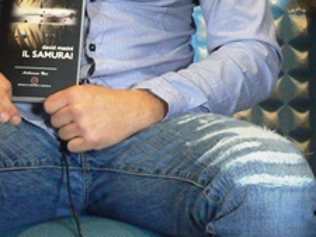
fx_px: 1352
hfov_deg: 13.3
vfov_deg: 9.8
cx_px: 122
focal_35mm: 148
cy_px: -91
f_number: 2.8
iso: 200
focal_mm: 8.7
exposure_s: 1/13
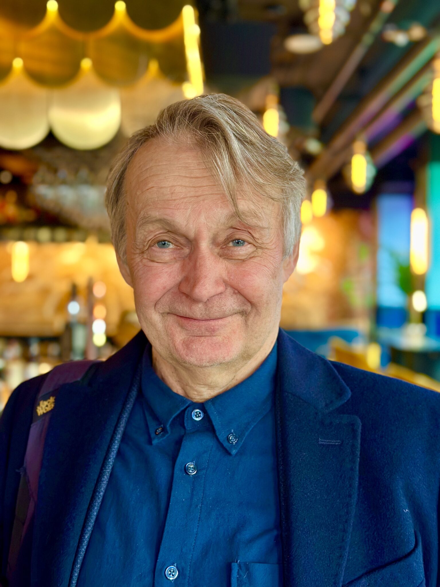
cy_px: 294
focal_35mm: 48
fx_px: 813
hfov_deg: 30.3
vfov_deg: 39.7
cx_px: 220
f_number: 1.78
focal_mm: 6.86
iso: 250
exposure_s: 1/54
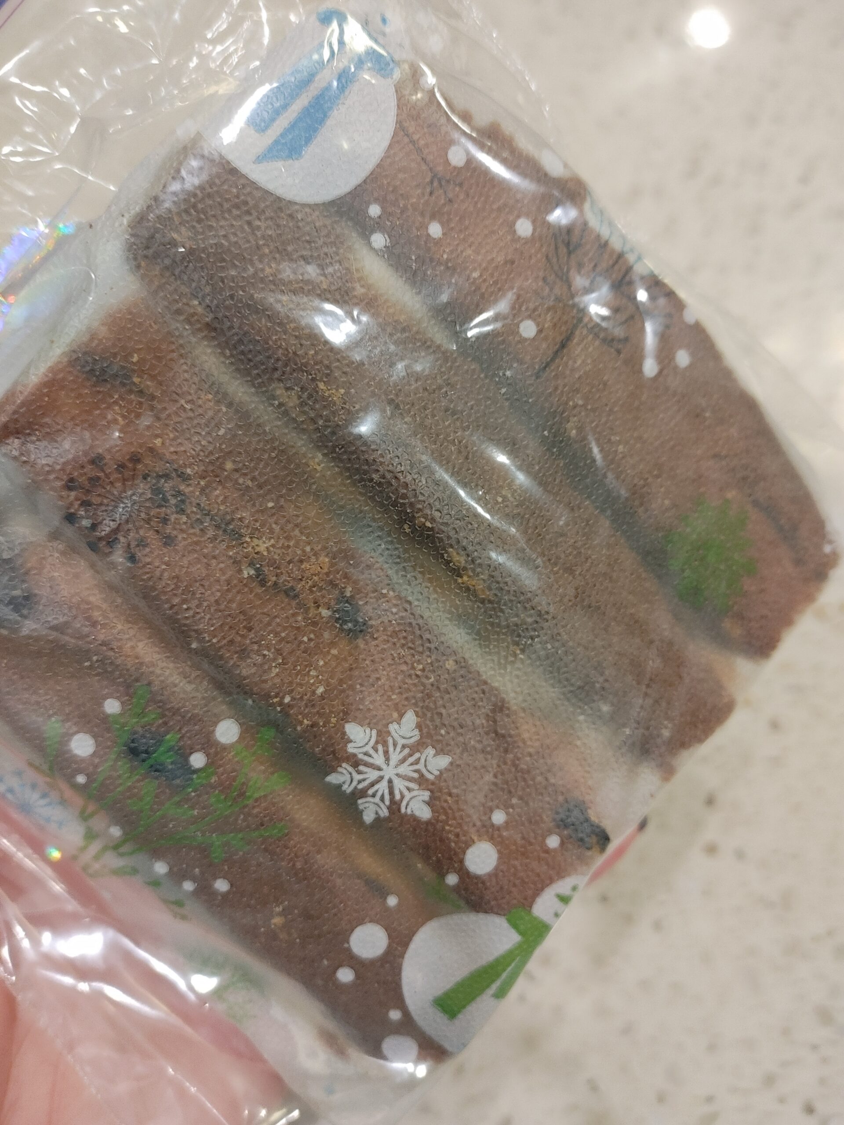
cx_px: 422
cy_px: 562
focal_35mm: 26
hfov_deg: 53.1
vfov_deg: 67.3
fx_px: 845
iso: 450
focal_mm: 5.58
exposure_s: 1/60
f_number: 1.8
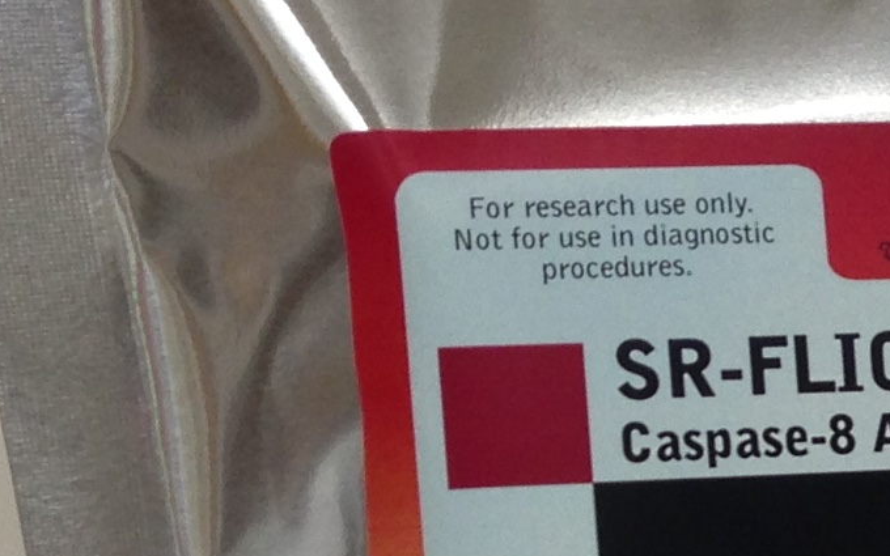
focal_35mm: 168
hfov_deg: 11.8
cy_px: 837
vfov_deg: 7.7
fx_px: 4075
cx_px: 1441
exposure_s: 1/30
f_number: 2.4
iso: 50
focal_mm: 4.12
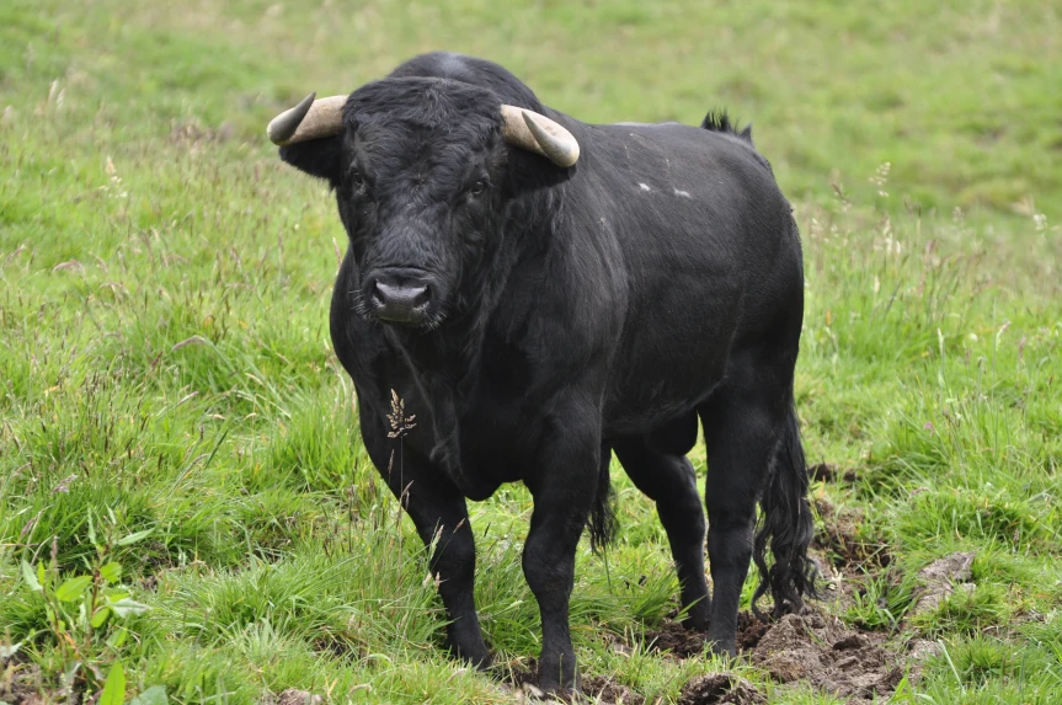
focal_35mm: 300
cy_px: 352
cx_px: 531
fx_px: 8838
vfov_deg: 4.6
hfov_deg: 6.9
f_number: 5.6
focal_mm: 200
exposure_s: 1/320
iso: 200
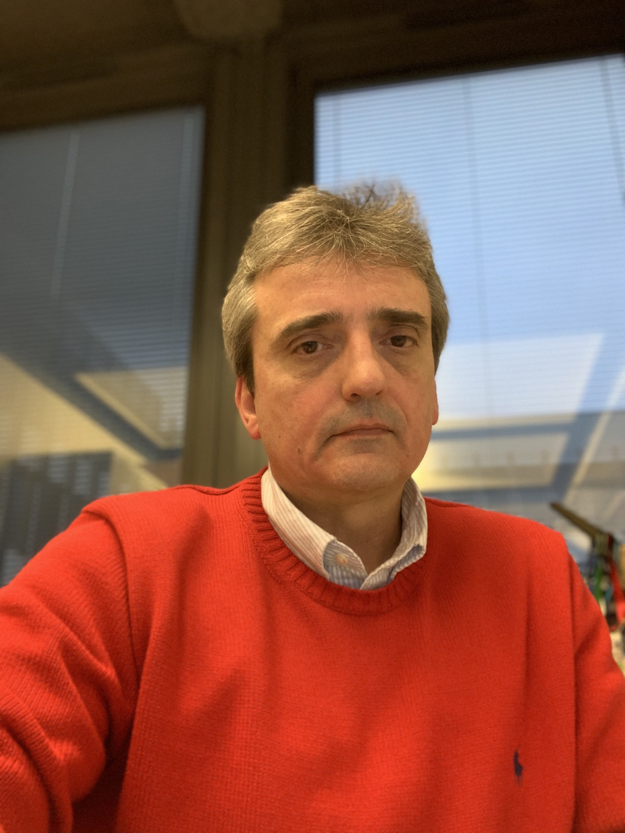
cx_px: 312
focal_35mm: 32
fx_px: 770
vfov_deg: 56.8
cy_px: 416
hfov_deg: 44.2
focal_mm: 2.87
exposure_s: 1/60
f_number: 2.2
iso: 250
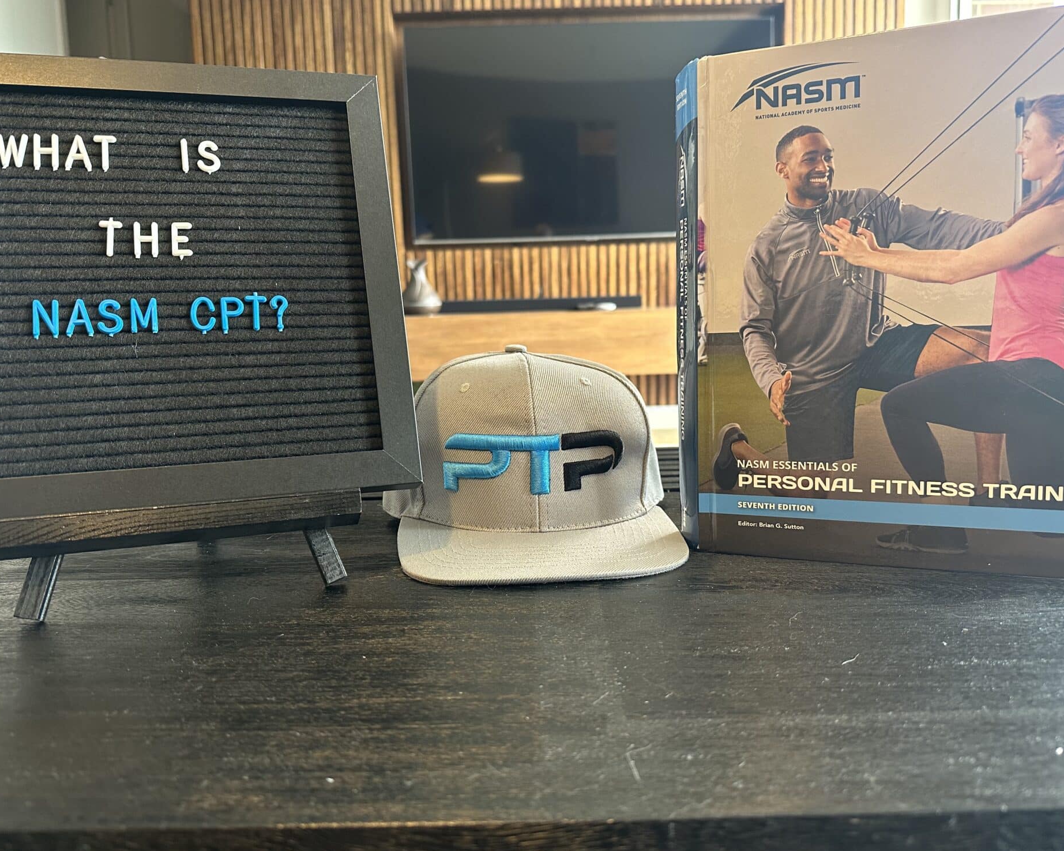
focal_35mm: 26
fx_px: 819
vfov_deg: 54.9
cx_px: 539
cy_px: 415
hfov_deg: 66.0
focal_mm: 6.86
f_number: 1.78
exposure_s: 1/60
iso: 250
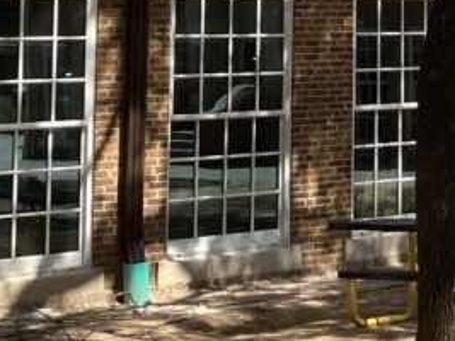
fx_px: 1655
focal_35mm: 126
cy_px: -169
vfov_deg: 11.3
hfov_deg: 14.9
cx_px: 595
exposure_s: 1/1230
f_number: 1.8
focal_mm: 3.99
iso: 32
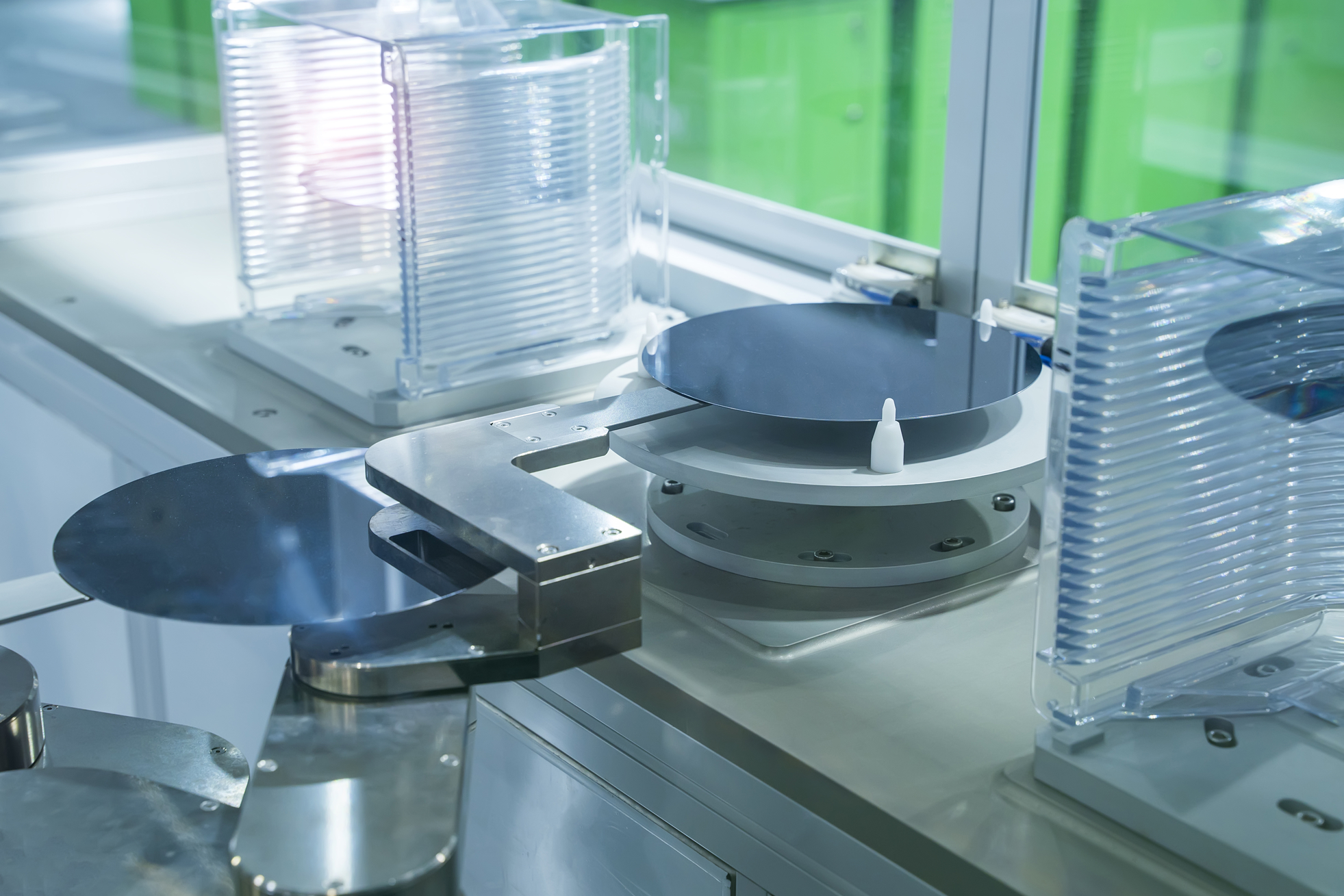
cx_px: 683
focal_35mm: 55
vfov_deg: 24.6
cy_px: 453
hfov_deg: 36.2
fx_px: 2053
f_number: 5.6
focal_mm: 54
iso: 1250
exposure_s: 1/320
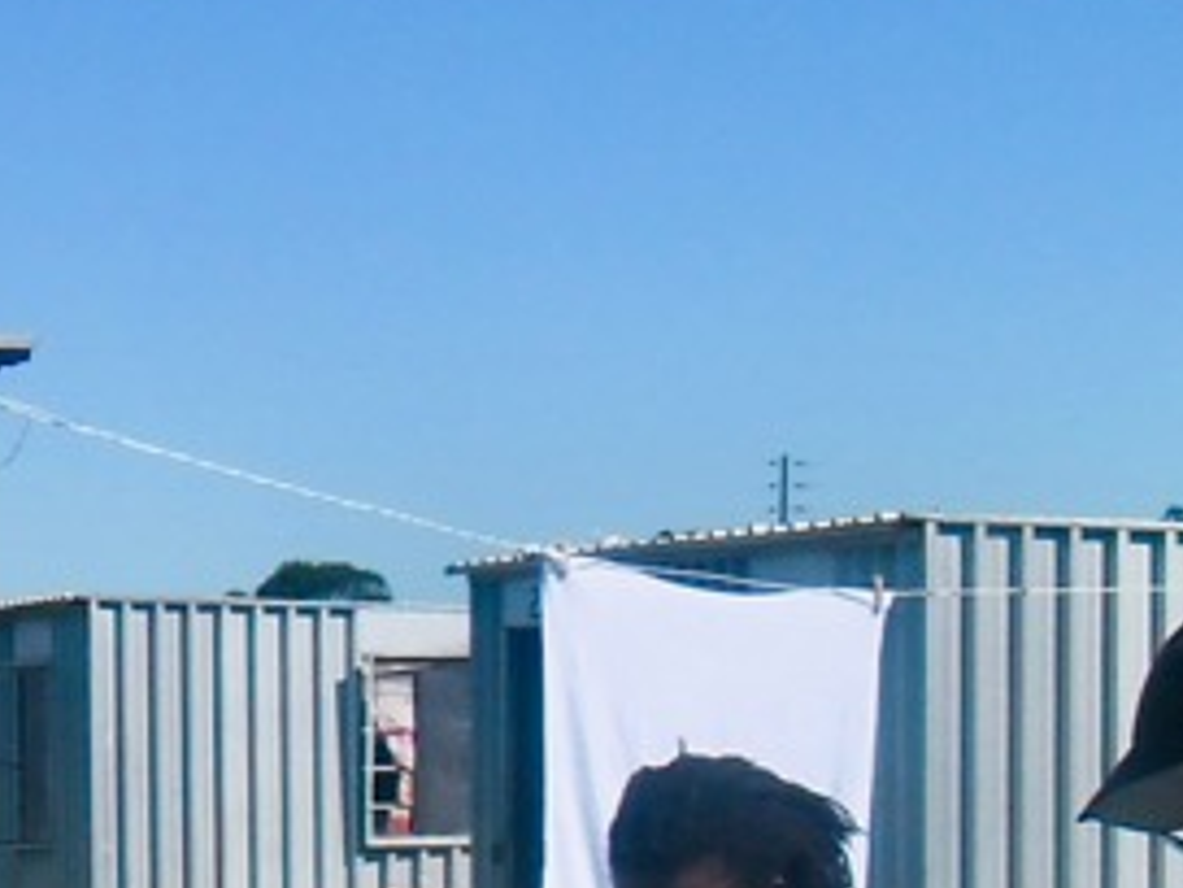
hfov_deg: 14.6
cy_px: 910
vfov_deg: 11.5
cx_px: -526
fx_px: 4340
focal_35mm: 127
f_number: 9
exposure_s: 1/215
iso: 80
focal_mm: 4.9
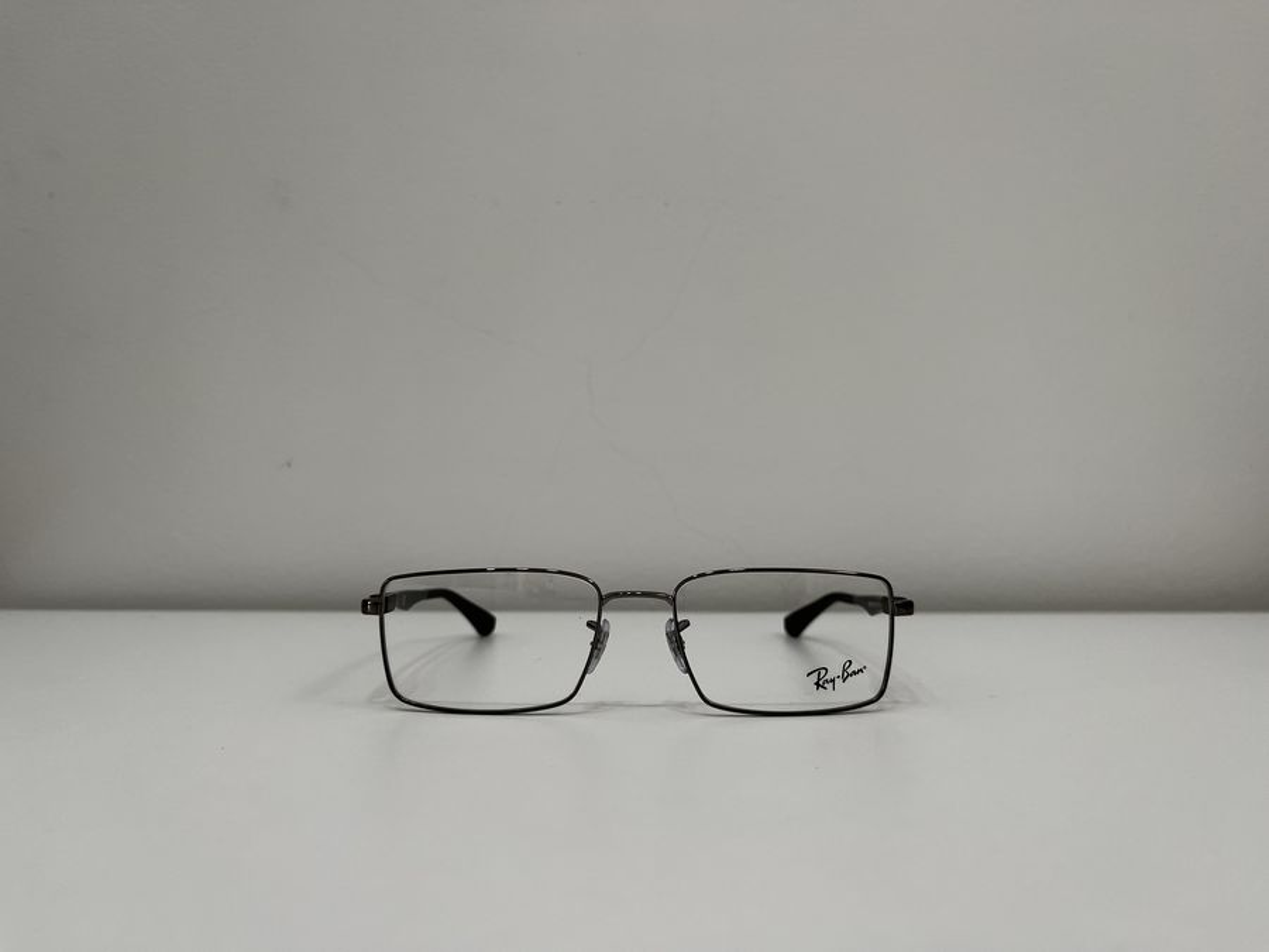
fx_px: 953
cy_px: 476
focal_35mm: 26
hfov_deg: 67.3
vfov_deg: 53.1
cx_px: 634
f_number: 1.6
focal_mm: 5.1
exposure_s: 1/172
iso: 50
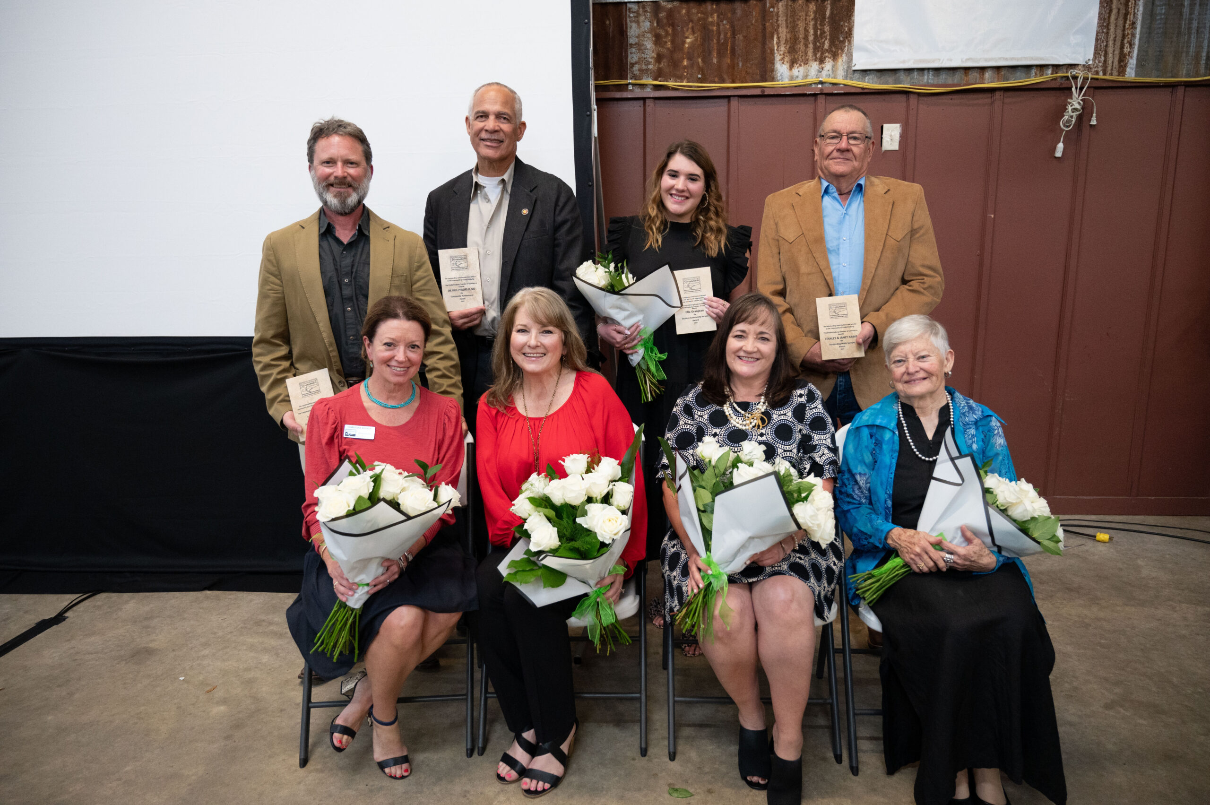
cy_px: 402
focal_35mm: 24
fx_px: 806
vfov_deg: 53.1
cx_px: 605
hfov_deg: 73.8
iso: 4500
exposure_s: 1/60
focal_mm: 24
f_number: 4
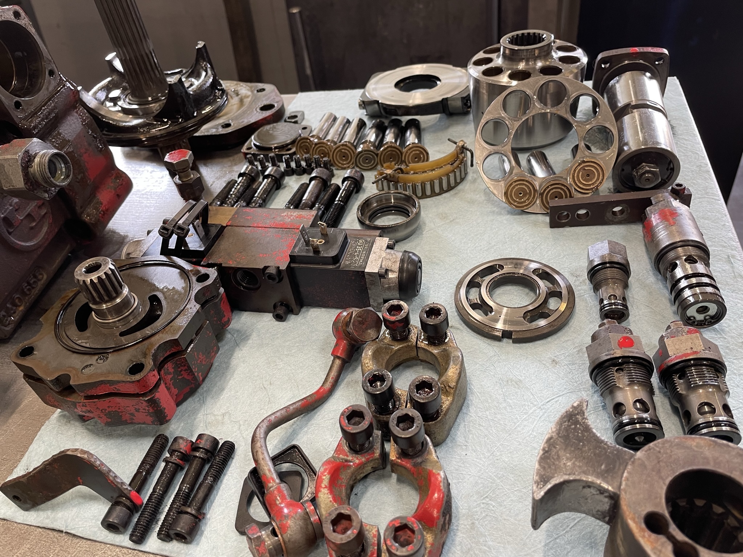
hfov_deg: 67.3
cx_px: 372
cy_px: 278
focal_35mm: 26
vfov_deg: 53.1
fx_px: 558
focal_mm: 4.2
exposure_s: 1/50
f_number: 1.6
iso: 64
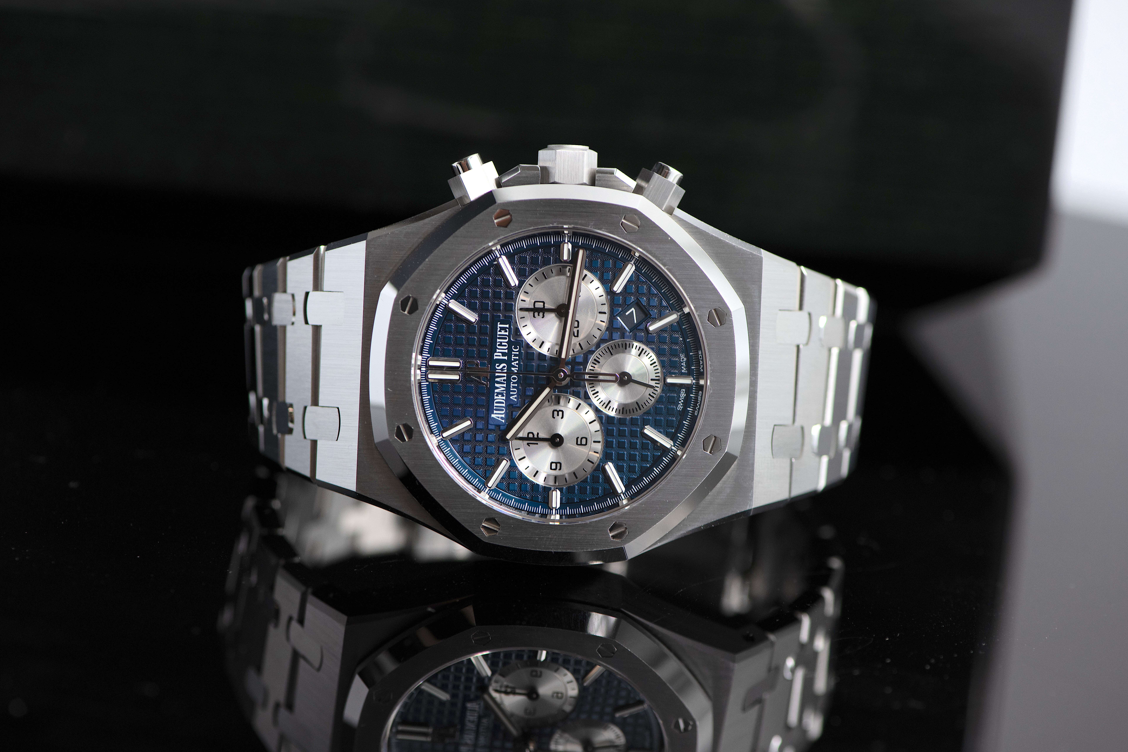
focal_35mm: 113
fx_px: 3540
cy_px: 383
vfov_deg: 12.1
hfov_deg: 18.1
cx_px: 564
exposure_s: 1/250
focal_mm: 105
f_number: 9
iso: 400
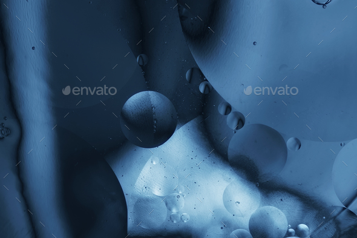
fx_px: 1338
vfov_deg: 10.2
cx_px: 178
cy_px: 119
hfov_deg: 15.2
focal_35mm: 135
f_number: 11
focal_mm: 90
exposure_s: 1/250
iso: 100
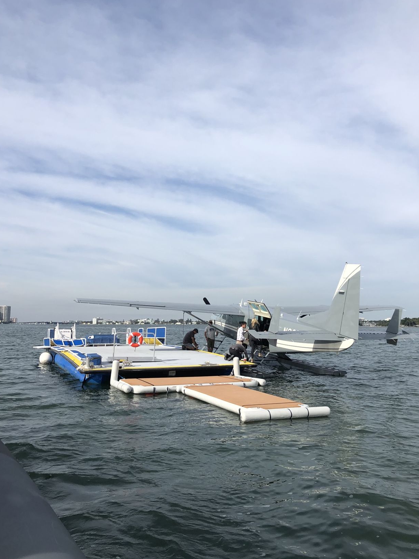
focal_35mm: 32
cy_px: 267
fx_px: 516
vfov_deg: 56.8
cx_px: 220
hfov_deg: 44.2
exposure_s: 1/3436
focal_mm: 3.99
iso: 25
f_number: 1.8
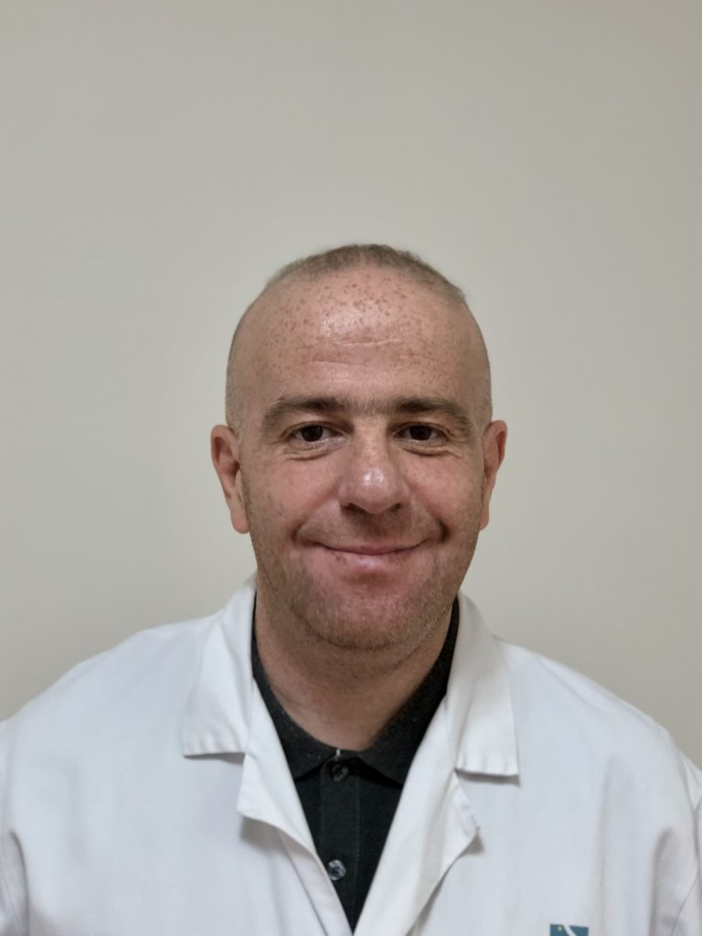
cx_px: 351
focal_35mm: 57
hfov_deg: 25.7
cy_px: 468
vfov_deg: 33.8
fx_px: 1541
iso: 125
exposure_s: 1/33
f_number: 2.8
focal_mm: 6.6
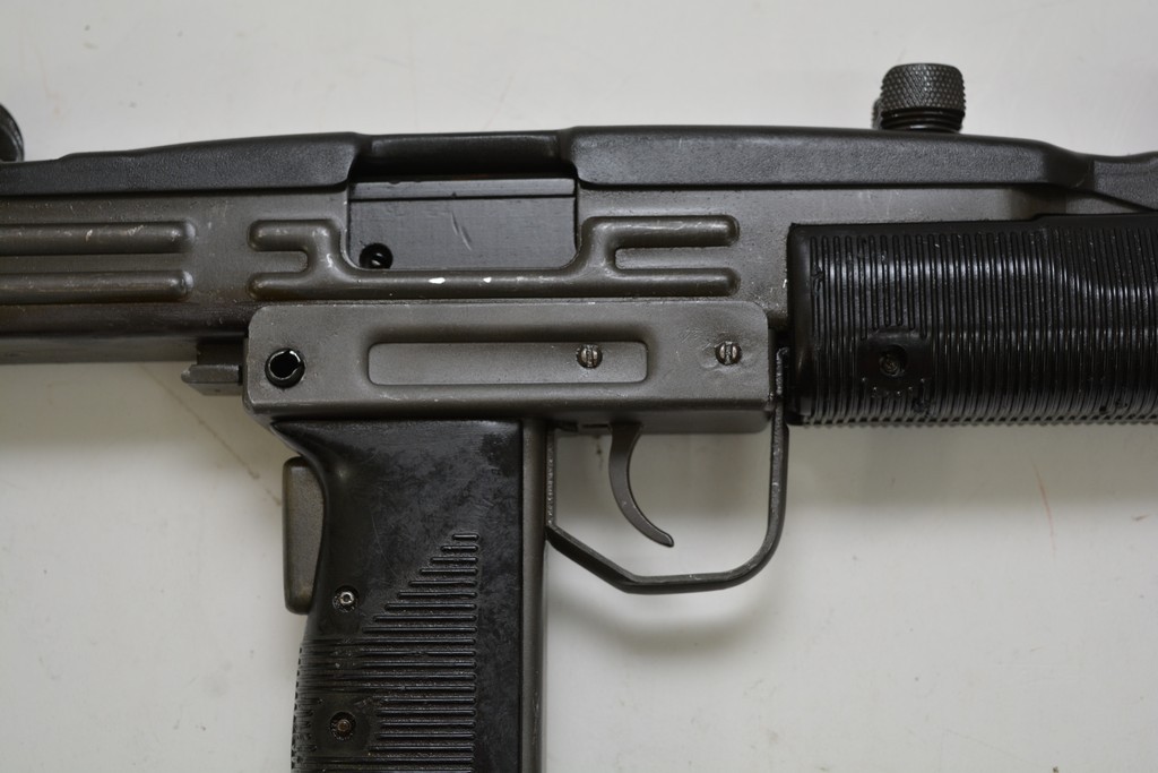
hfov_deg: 31.9
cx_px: 579
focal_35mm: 63
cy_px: 386
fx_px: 2027
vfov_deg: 21.6
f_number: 5.6
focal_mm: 42
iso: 320
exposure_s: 1/80
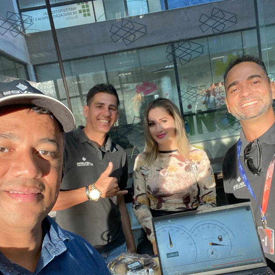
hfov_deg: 46.0
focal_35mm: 36
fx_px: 324
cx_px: 137
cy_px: 170
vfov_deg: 45.7
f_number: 2.2
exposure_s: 1/60
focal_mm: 2.71
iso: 100
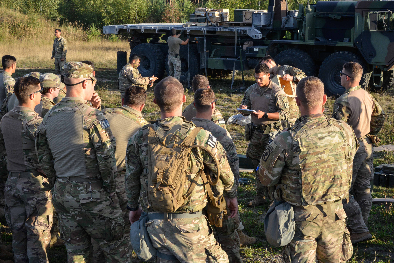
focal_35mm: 62
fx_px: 678
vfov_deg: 21.9
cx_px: 197
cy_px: 132
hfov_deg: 32.4
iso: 800
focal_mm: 62
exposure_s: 1/125
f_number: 20
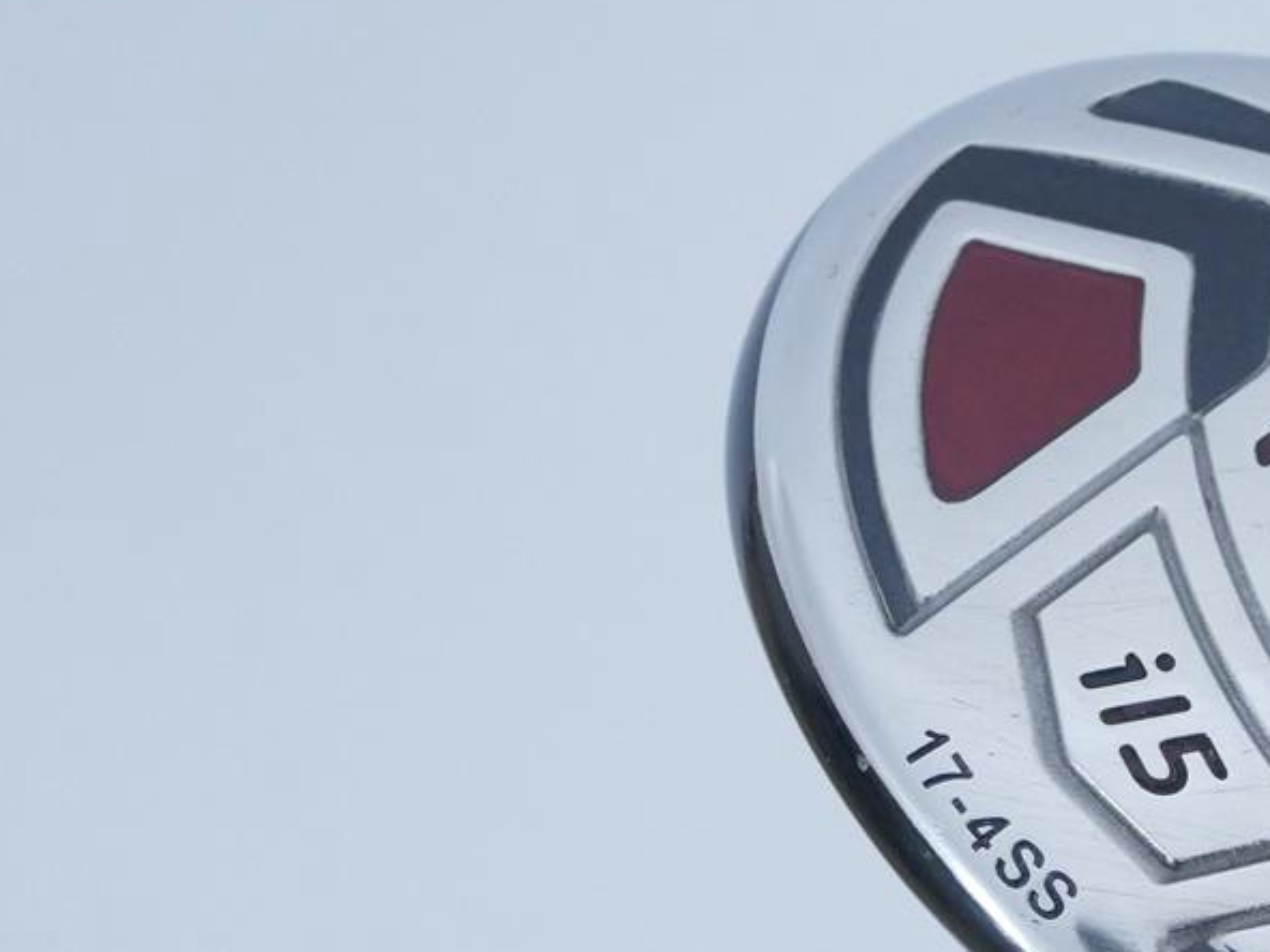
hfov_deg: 17.7
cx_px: 1295
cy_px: 793
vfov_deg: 13.6
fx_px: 3962
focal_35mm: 108
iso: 1600
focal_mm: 25
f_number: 4.5
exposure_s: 1/80
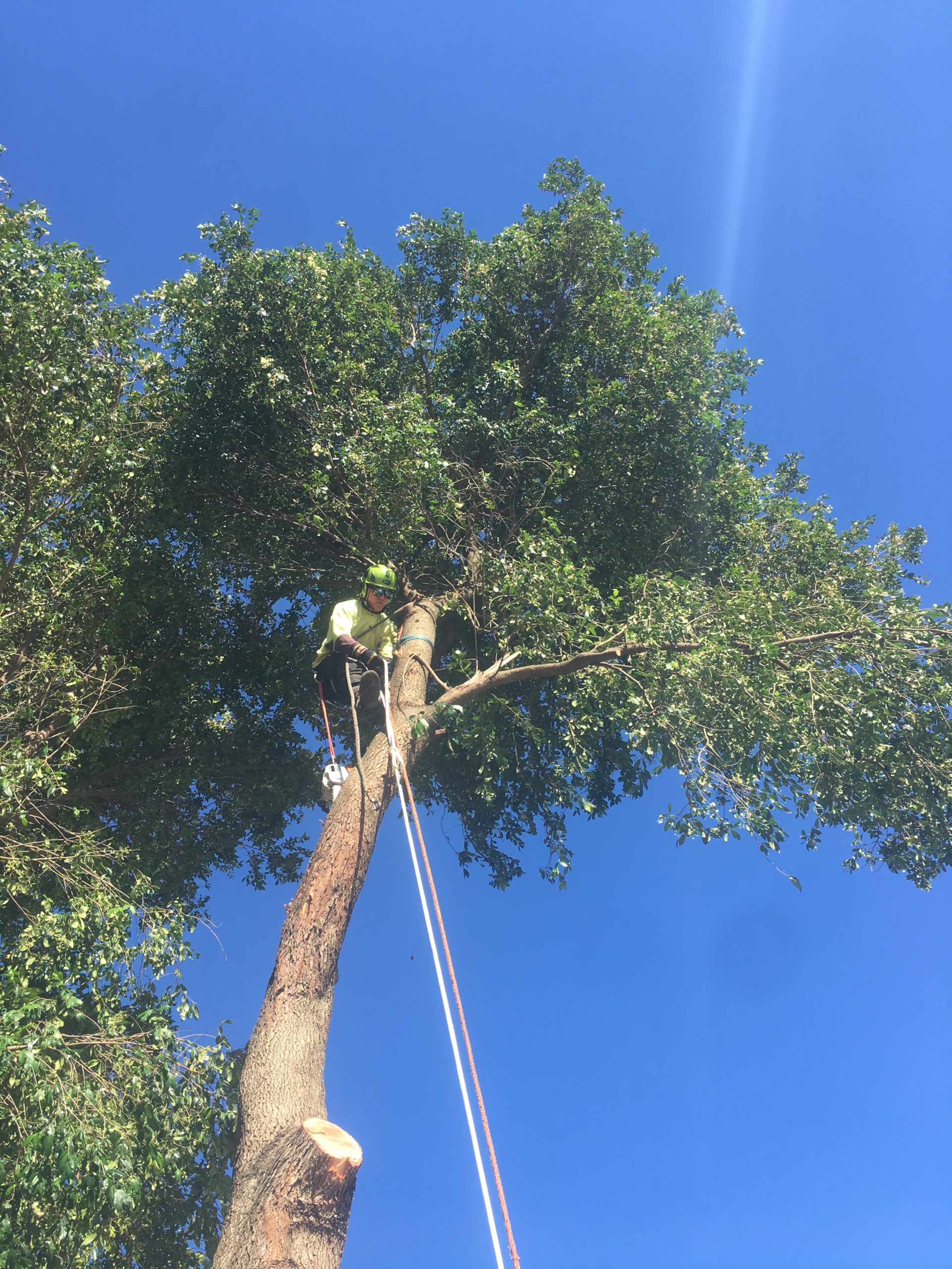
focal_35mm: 29
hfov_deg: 48.2
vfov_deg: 61.7
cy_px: 634
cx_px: 476
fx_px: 1063
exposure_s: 1/493
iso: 25
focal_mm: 4.15
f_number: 2.2
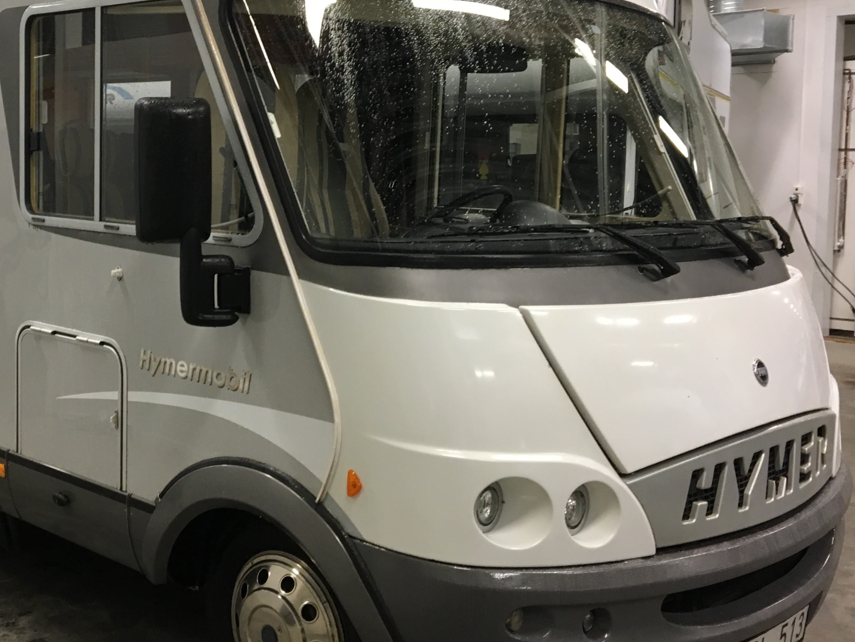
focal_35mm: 47
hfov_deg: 39.6
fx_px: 1161
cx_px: 239
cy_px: 269
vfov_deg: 30.8
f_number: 2.2
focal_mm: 4.15
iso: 125
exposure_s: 1/33
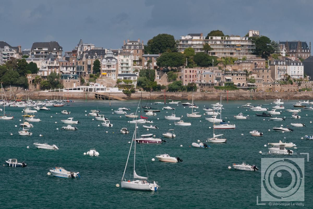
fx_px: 1565
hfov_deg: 11.4
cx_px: 156
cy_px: 104
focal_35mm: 180
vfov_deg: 7.6
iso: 400
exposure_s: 1/250
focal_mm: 120
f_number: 11
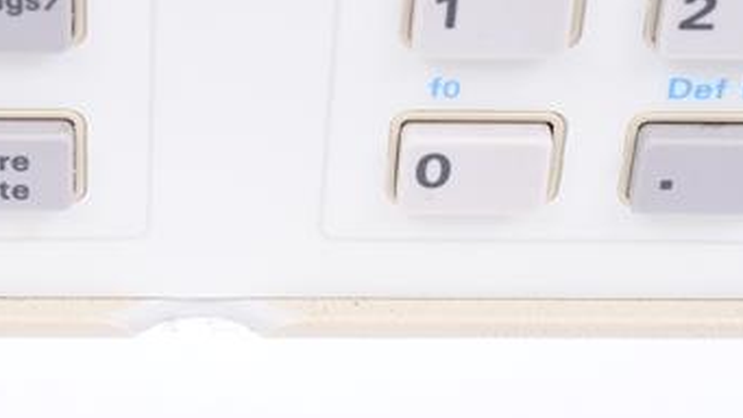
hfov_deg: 14.2
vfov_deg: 8.0
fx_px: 2976
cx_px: 172
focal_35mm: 151
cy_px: 292
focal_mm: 55
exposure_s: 1/200
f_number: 13
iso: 200
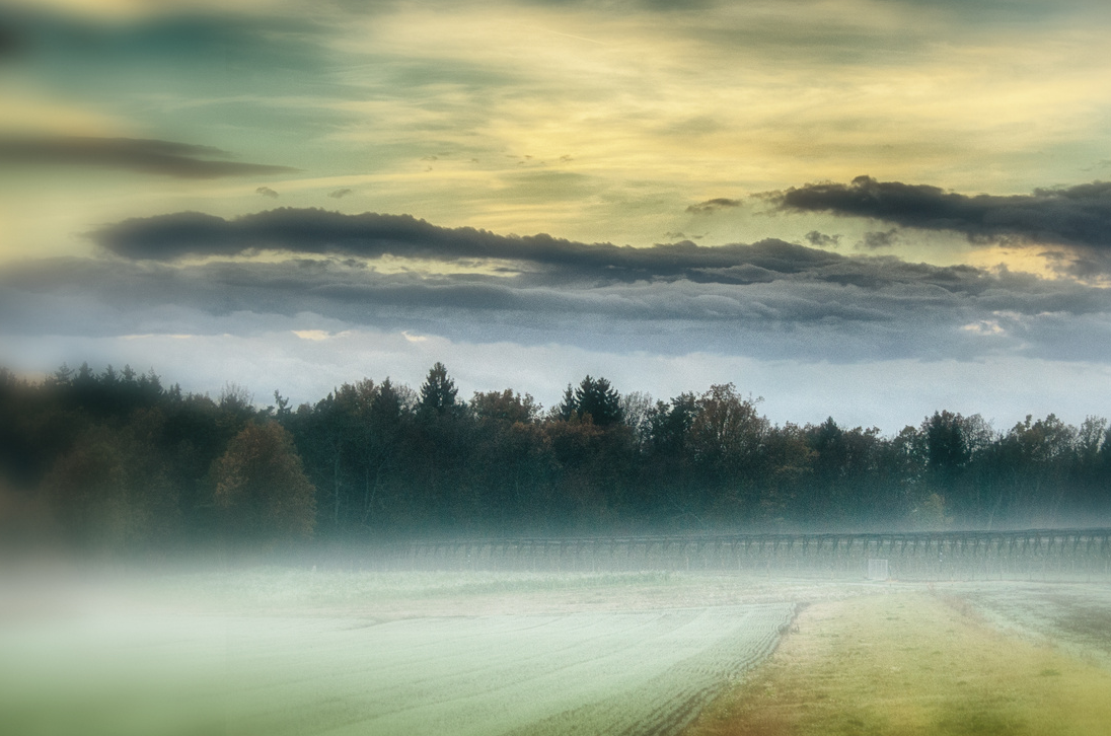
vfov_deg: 11.1
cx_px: 709
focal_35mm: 123
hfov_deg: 16.7
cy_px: 351
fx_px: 3780
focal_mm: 55
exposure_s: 1/125
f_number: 5.6
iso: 360
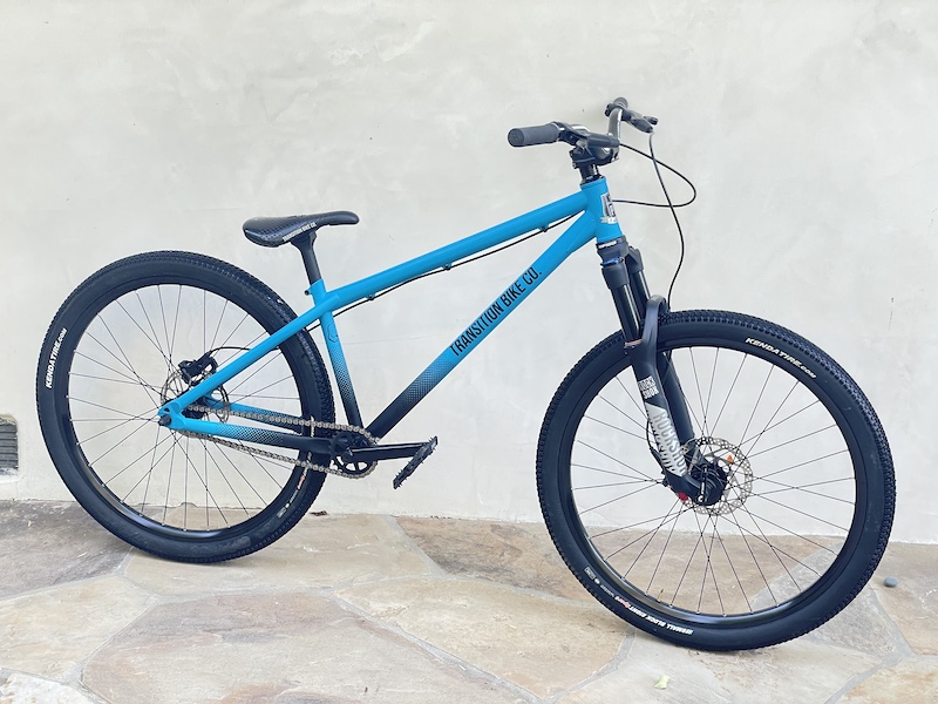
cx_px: 469
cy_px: 352
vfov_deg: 28.0
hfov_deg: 36.8
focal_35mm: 52
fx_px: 1409
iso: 125
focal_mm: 6
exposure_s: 1/99
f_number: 2
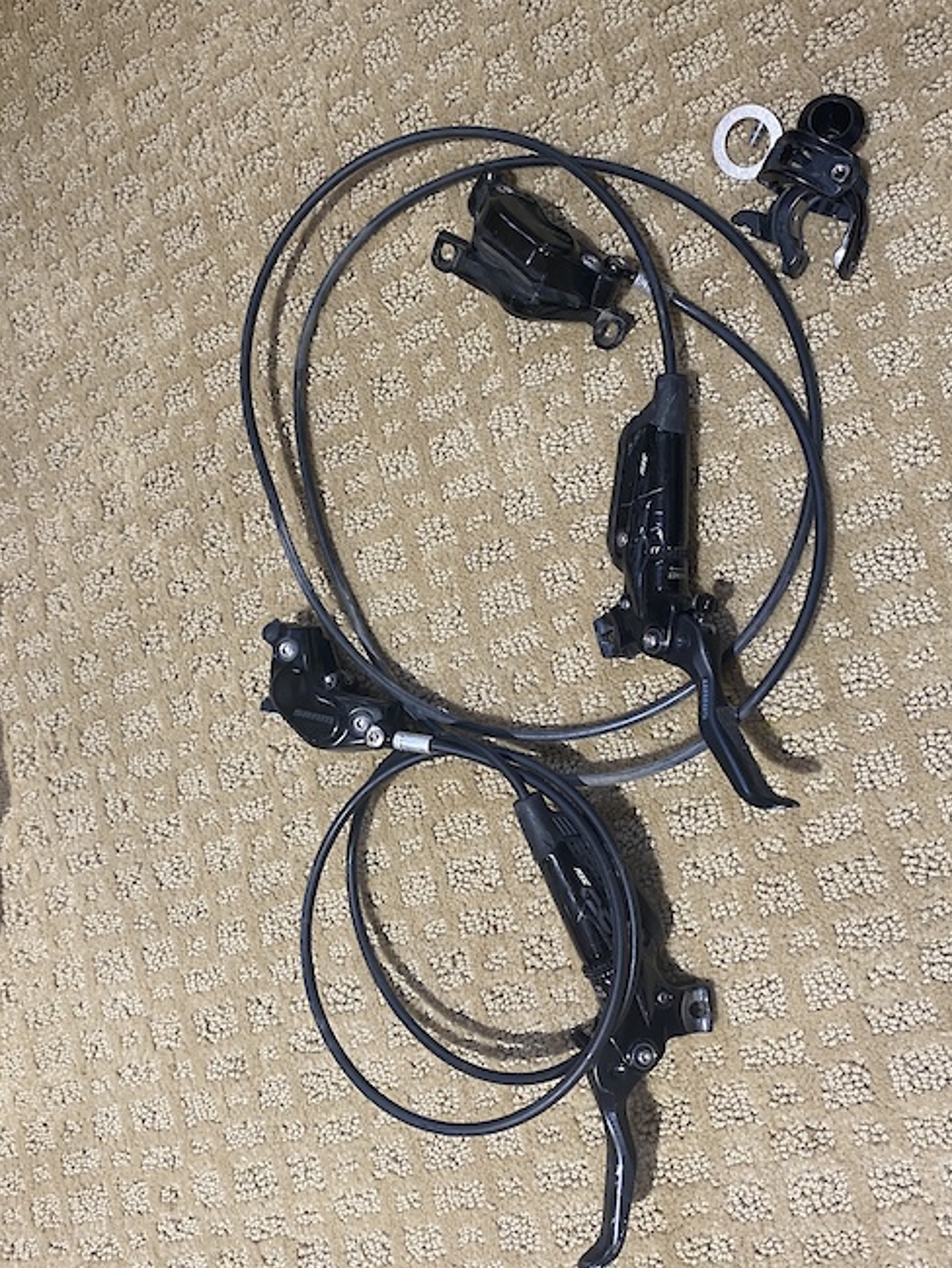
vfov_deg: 56.8
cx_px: 488
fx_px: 1173
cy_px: 601
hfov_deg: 44.2
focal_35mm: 32
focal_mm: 4.25
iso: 160
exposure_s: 1/60
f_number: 1.8
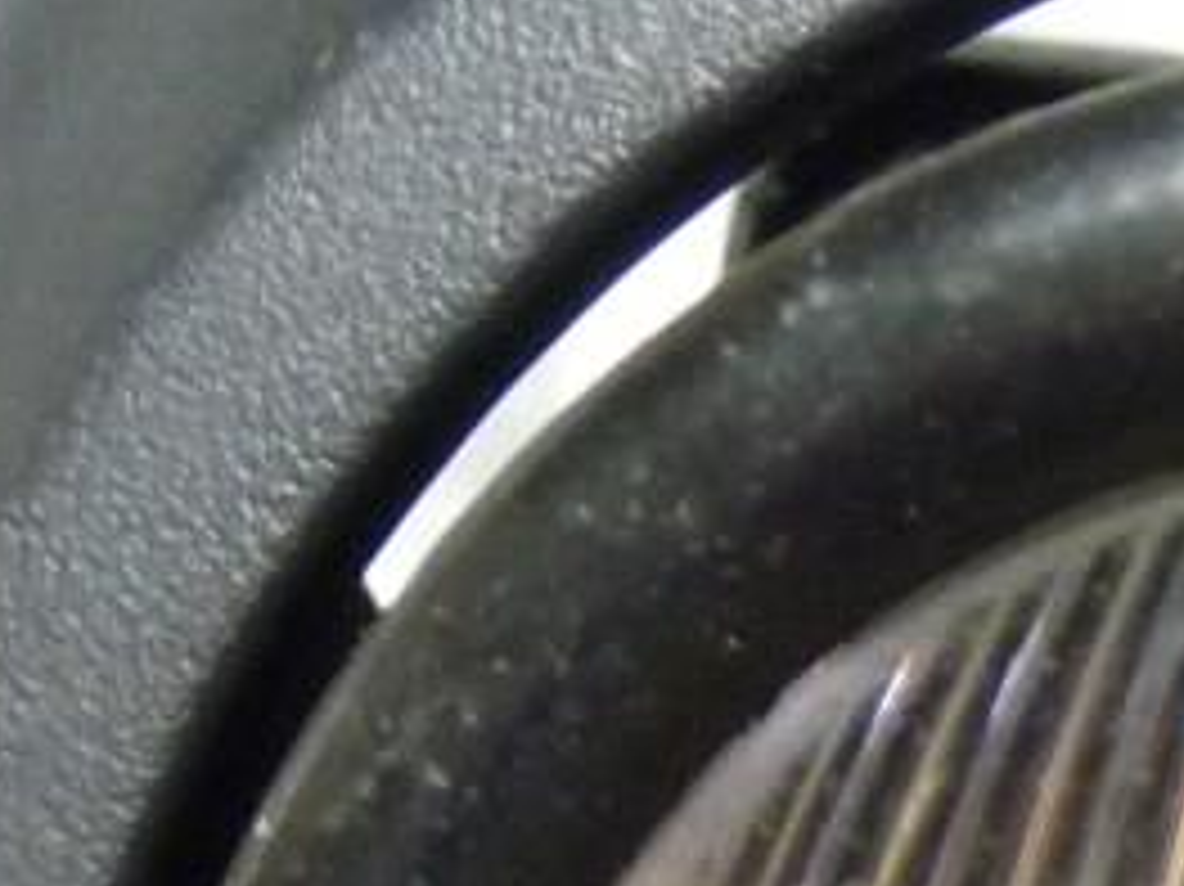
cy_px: 1579
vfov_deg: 10.0
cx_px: 1594
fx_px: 4786
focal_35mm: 140
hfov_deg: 13.5
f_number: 3.3
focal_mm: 4.7
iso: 400
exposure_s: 1/15
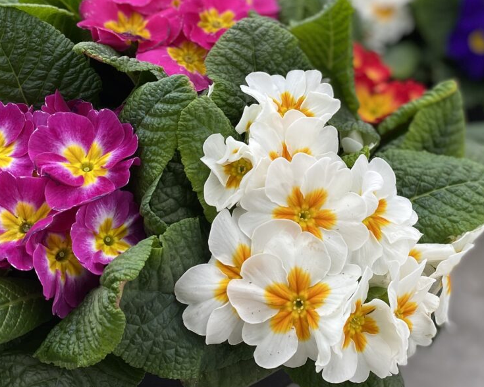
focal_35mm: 53
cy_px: 70
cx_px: 271
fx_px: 759
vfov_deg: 27.9
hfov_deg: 35.3
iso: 32
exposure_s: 1/221
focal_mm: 4.25
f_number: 1.8
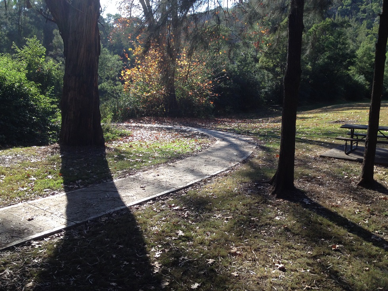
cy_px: 146
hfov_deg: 52.6
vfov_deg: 40.7
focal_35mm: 35
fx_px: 392
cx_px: 194
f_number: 2.4
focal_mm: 4.28
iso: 50
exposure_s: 1/476
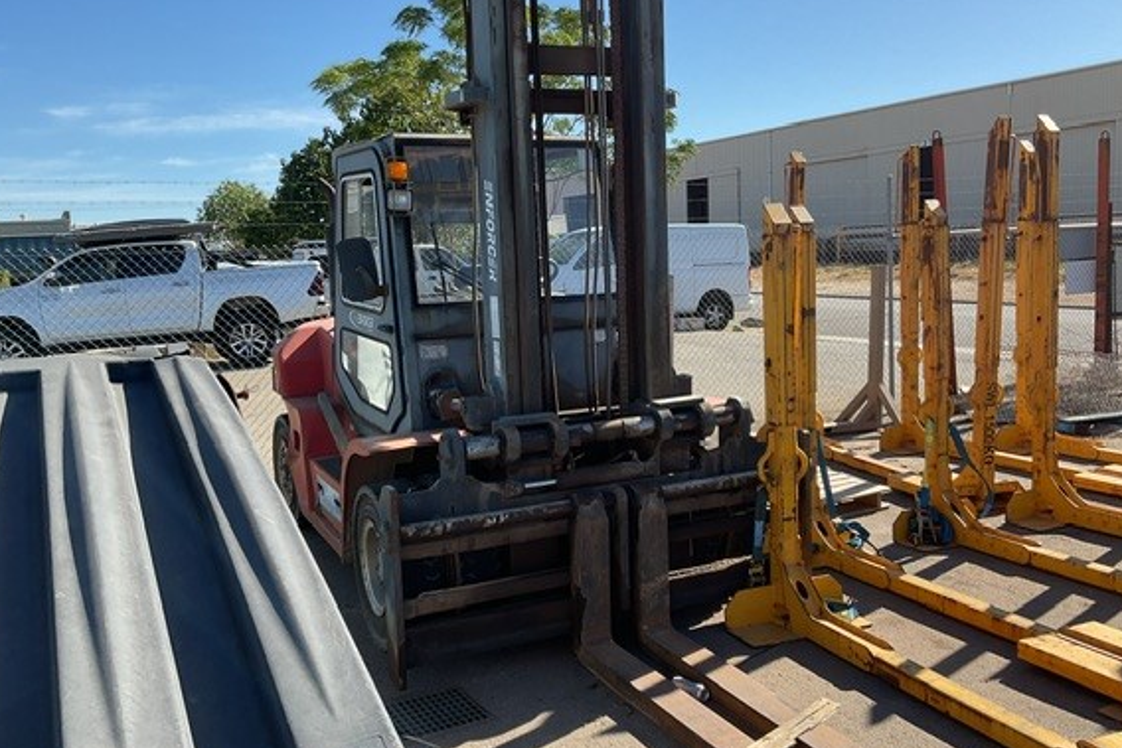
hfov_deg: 55.8
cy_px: 365
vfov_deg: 38.9
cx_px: 577
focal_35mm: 34
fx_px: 1060
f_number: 1.8
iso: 16
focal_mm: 3
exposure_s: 1/1221
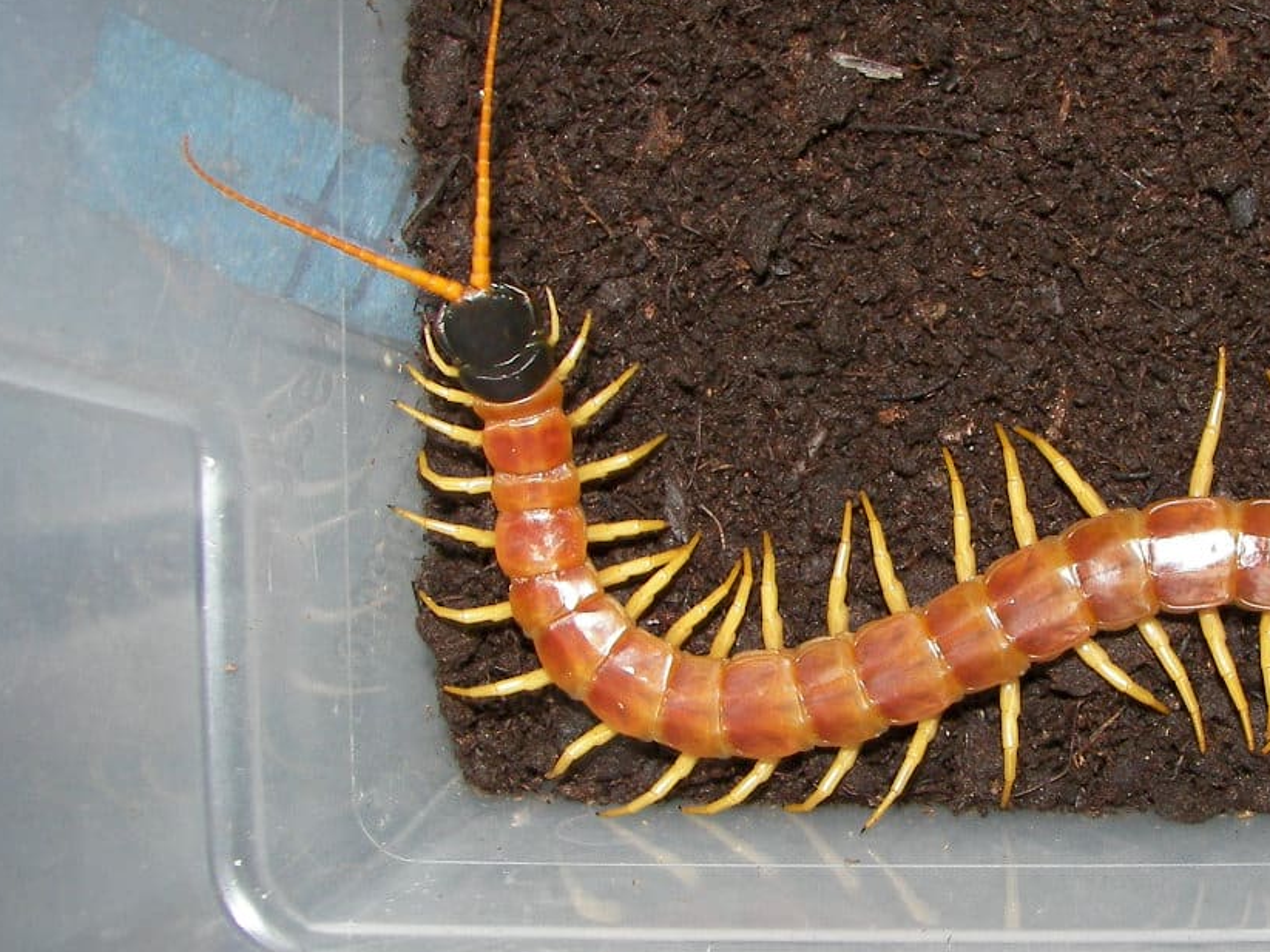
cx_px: 954
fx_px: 2054
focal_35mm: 56
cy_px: 483
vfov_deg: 26.1
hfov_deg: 33.7
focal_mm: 6
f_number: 2.8
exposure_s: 1/30
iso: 100
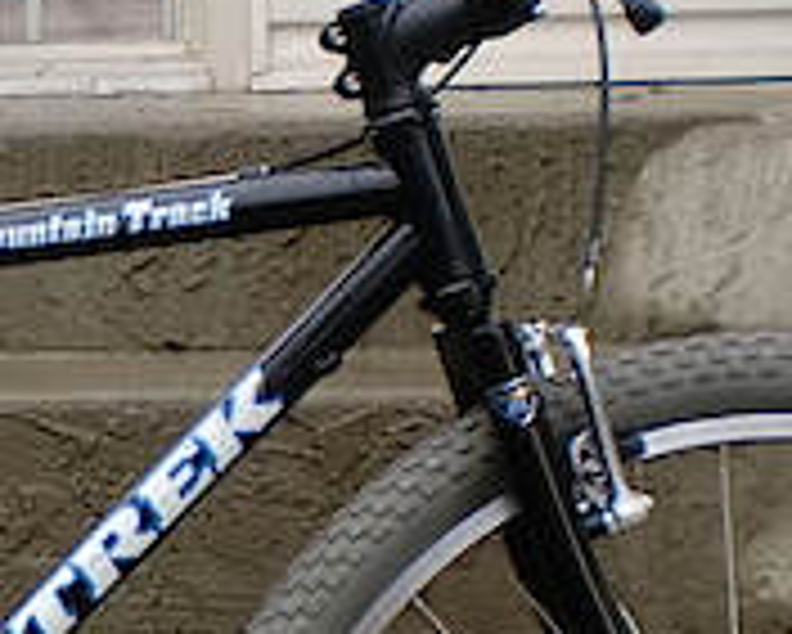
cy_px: 598
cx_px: -144
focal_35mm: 155
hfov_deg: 12.2
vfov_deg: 9.9
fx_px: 3635
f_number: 3.1
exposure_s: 1/100
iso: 64
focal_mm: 6.3
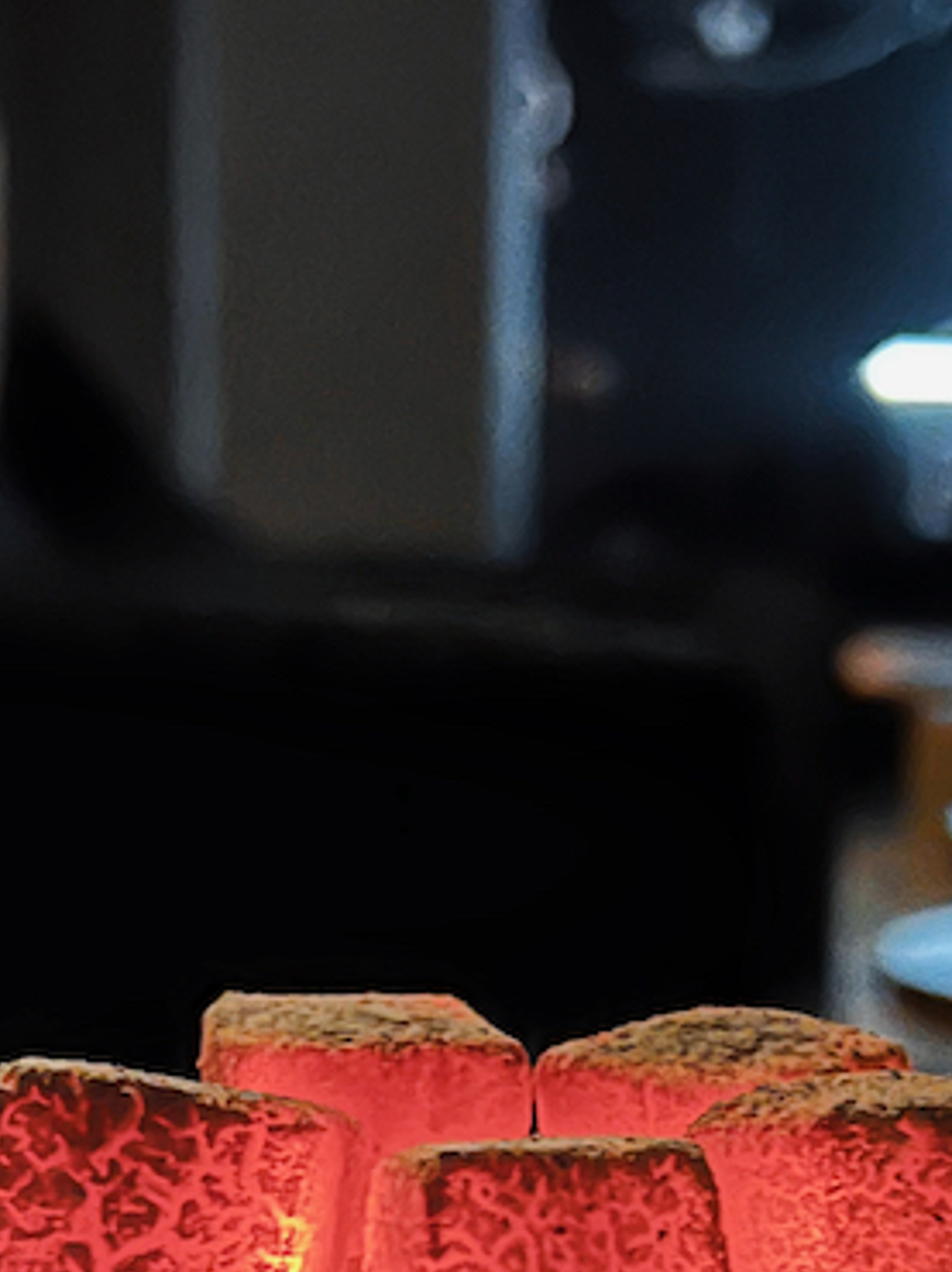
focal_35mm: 90
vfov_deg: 20.7
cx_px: 505
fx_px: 3304
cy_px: 1427
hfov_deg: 16.4
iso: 640
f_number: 1.5
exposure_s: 1/14
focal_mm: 5.7
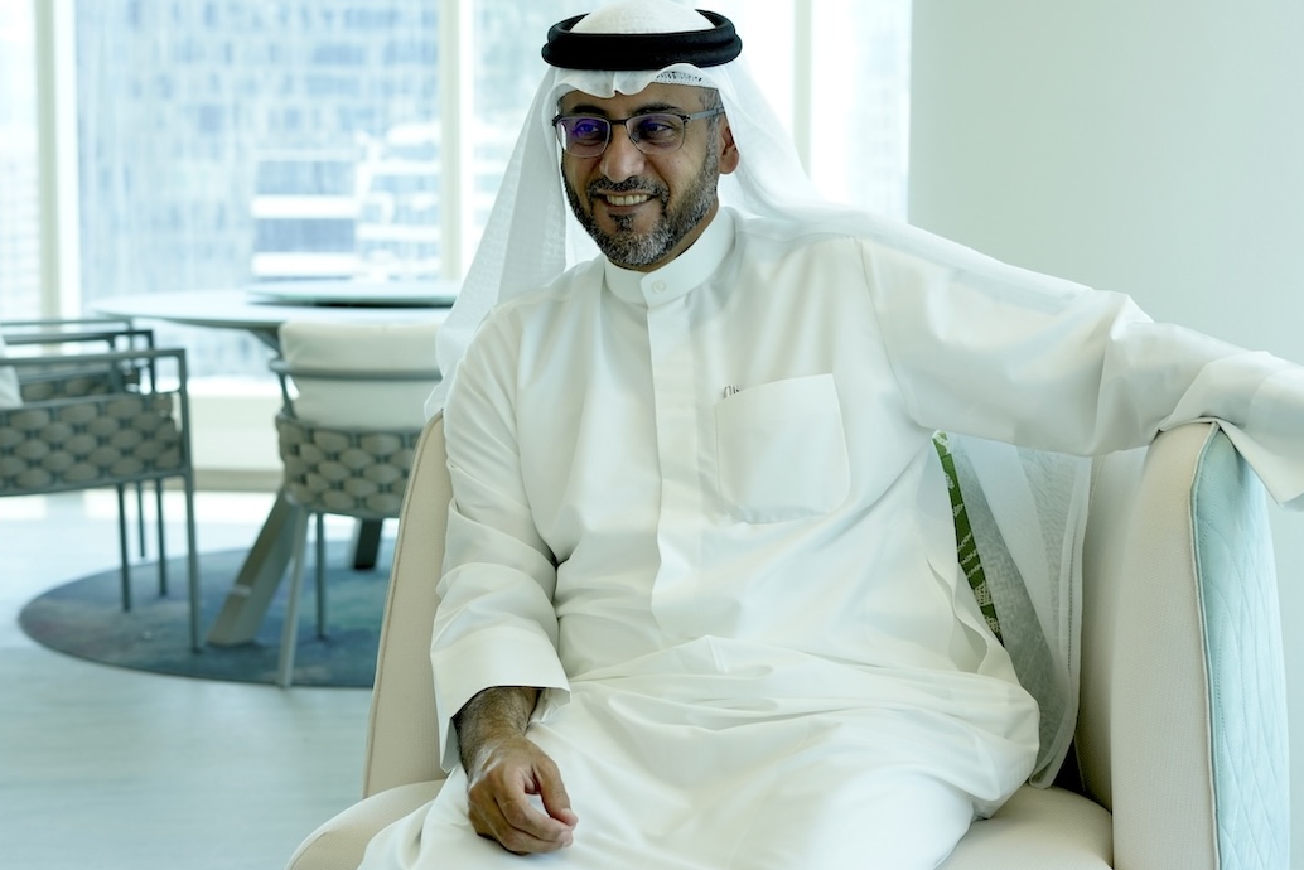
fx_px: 2101
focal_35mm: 58
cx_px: 724
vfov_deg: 23.4
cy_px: 405
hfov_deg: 34.4
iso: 640
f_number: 4
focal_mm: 50
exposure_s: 1/160
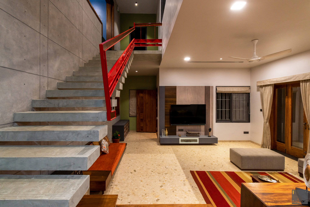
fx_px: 129
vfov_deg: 77.3
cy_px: 104
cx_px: 155
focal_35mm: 15
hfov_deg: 100.4
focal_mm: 10
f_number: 8
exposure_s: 1/15
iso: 160
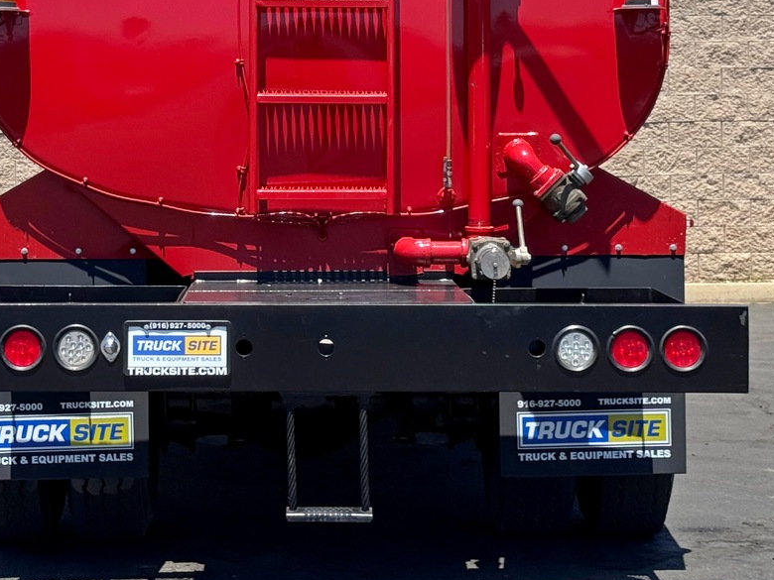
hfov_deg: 20.4
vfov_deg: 15.3
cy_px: 108
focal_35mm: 96
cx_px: 315
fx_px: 2147
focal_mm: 6.76
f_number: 1.78
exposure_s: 1/4329
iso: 64
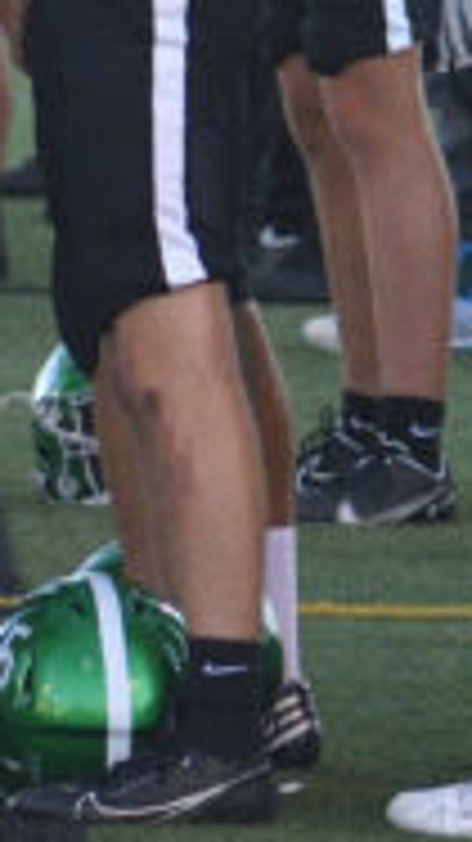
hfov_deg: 1.1
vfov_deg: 2.0
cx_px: 247
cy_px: -468
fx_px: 24664
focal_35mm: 1107
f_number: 4.8
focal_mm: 110
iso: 560
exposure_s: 1/1000
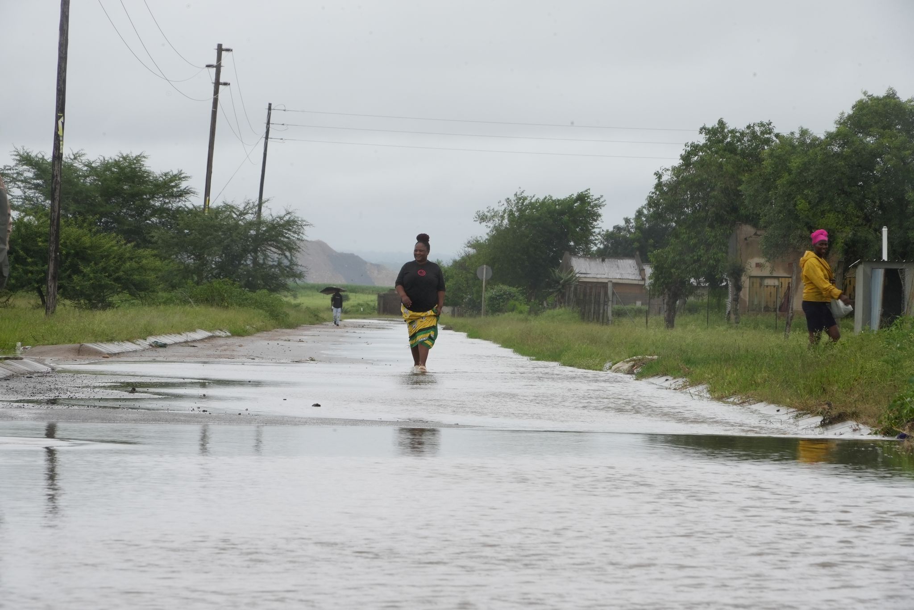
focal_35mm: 240
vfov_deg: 5.7
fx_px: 6097
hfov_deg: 8.6
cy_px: 305
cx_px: 457
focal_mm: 240
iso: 640
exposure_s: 1/100
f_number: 22
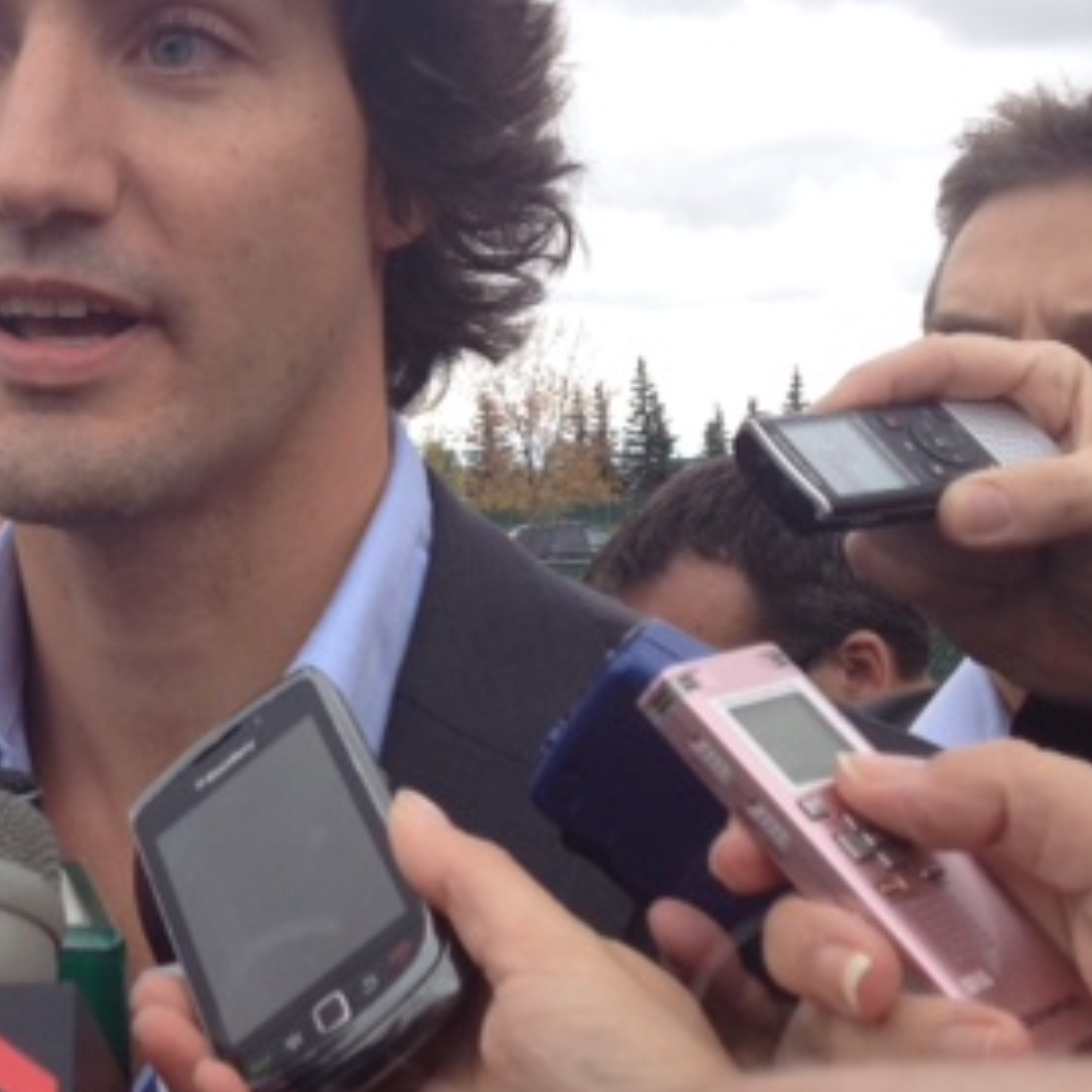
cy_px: 427
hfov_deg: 23.1
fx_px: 2534
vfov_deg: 24.3
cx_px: -47
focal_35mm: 71
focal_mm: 4.28
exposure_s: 1/488
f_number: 2.4
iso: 64
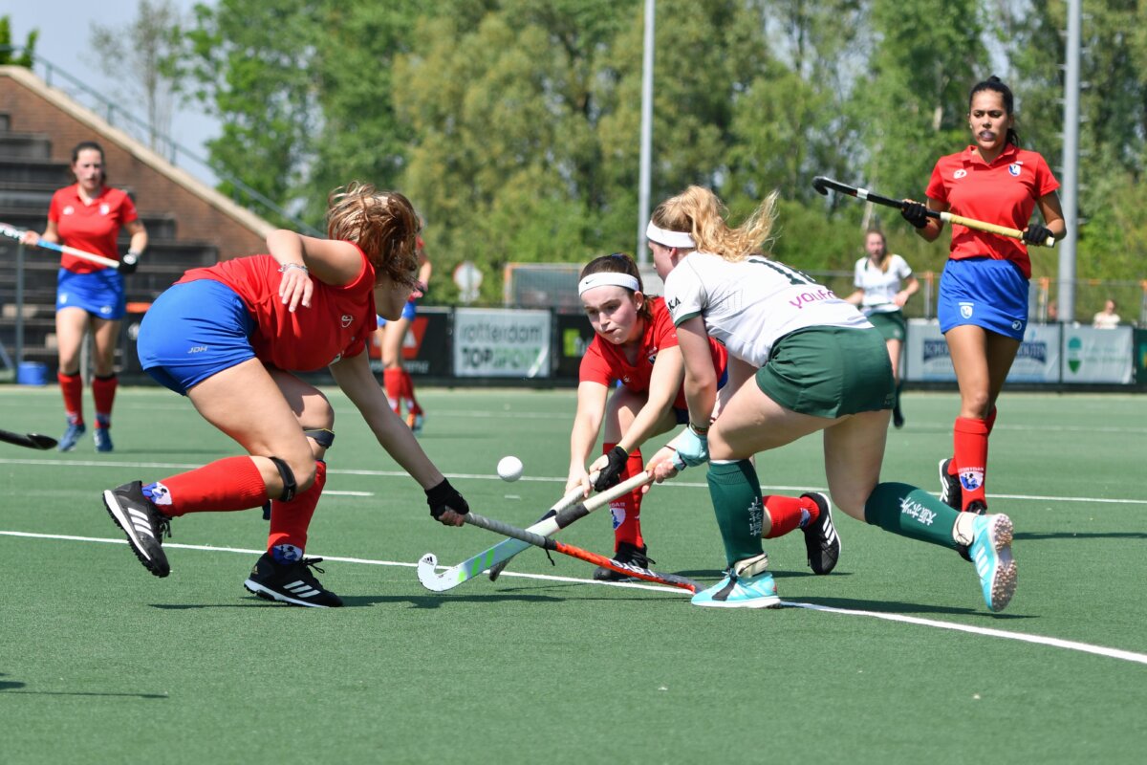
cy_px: 382
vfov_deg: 9.1
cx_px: 574
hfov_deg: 13.7
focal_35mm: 150
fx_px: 4779
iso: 200
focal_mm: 100
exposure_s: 1/2000
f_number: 4
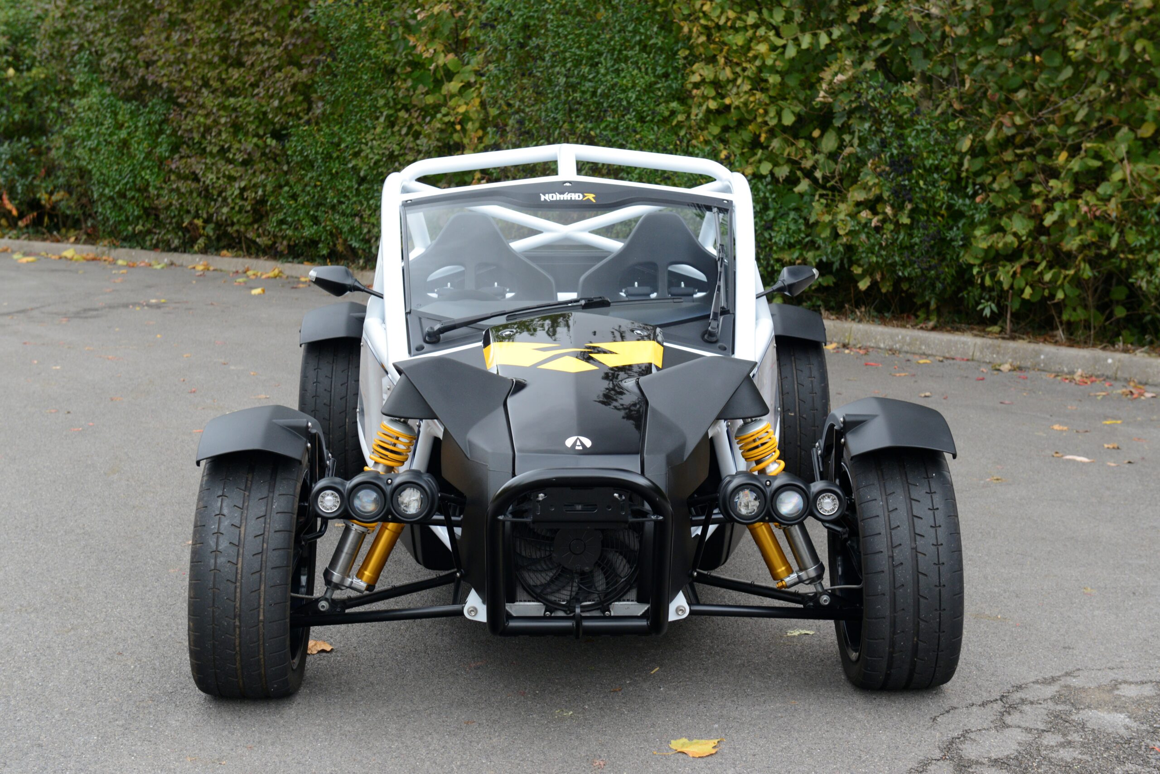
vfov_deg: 23.4
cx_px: 580
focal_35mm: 58
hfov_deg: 34.5
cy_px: 387
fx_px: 1869
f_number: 6.3
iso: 800
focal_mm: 58
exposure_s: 1/60
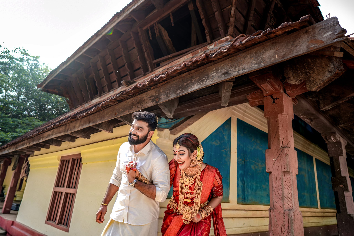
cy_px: 118
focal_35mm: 25
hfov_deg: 71.5
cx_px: 177
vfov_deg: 51.3
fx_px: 246
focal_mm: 25
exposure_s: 1/250
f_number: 3.2
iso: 80
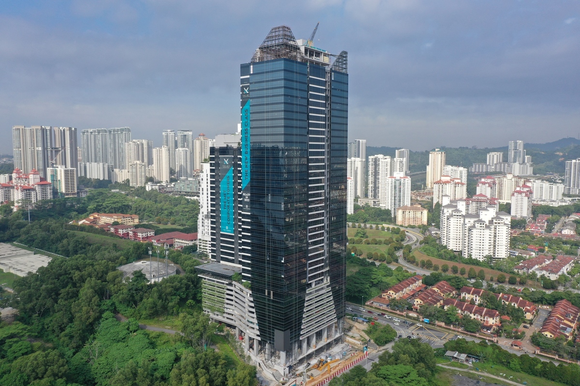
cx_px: 290
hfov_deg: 65.5
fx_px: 451
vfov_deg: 46.4
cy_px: 193
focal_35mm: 28
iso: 100
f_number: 5.6
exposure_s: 1/500
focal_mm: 10.26
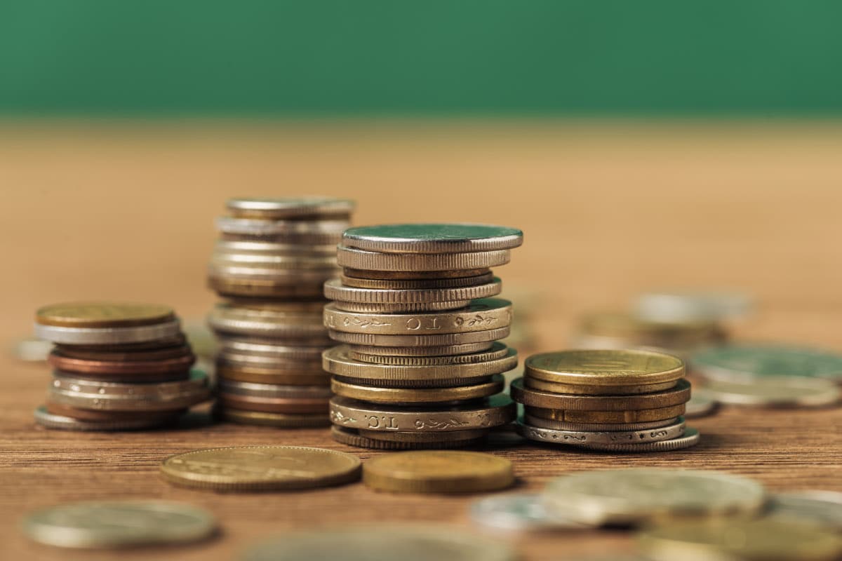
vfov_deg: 13.0
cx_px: 421
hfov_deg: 19.5
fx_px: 2456
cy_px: 280
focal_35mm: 105
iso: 100
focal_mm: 105
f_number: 7.1
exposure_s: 1/200
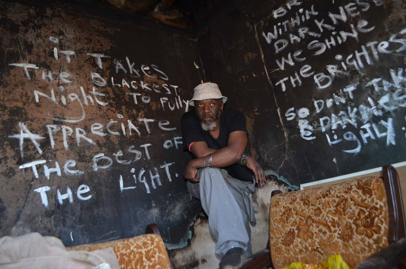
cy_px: 134
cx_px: 203
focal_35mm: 27
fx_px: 304
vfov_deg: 47.7
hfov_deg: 67.5
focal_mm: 18
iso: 800
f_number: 3.5
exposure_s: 1/60
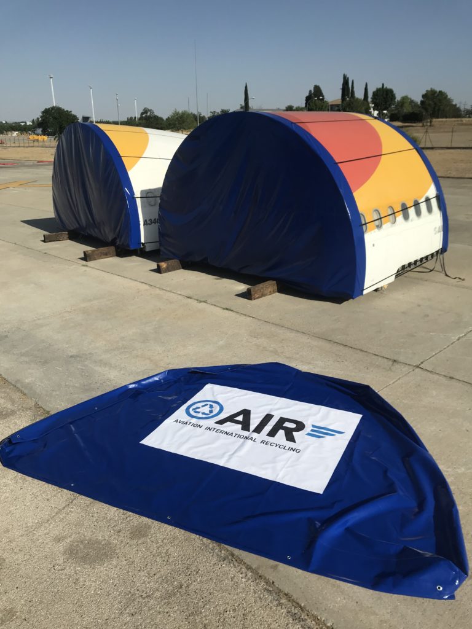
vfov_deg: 63.4
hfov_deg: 49.7
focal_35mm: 28
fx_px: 509
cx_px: 236
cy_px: 314
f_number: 1.8
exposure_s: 1/4000
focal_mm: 3.99
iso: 20
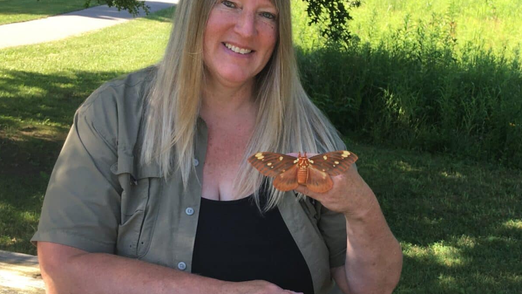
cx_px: 388
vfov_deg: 22.2
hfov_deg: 37.6
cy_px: 185
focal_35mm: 54
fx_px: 747
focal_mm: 4.15
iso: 25
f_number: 2.2
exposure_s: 1/255
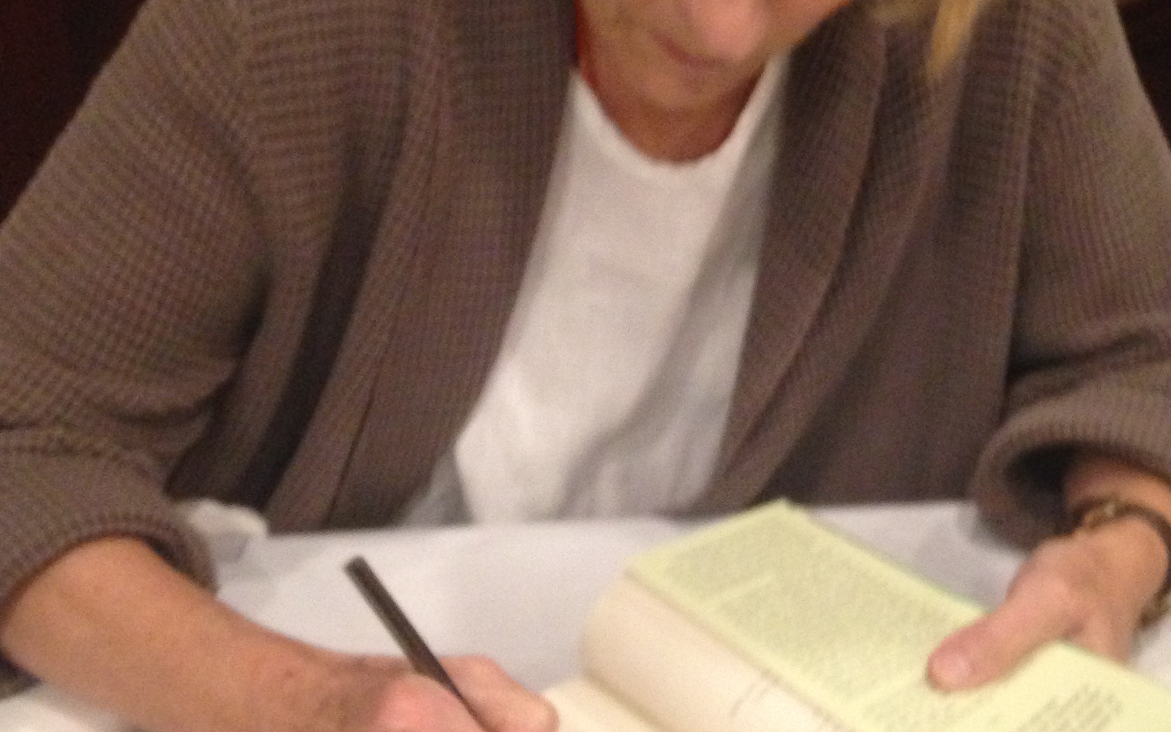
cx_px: 707
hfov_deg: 32.9
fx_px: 1979
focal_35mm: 62
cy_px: 274
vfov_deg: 20.9
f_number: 2.4
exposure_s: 1/20
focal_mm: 4.12
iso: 400
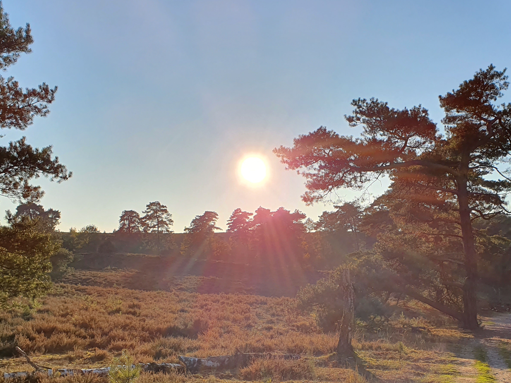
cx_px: 320
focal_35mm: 44
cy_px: 284
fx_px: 649
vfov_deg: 32.3
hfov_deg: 42.6
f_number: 2.4
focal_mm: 4.32
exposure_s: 1/1404
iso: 50
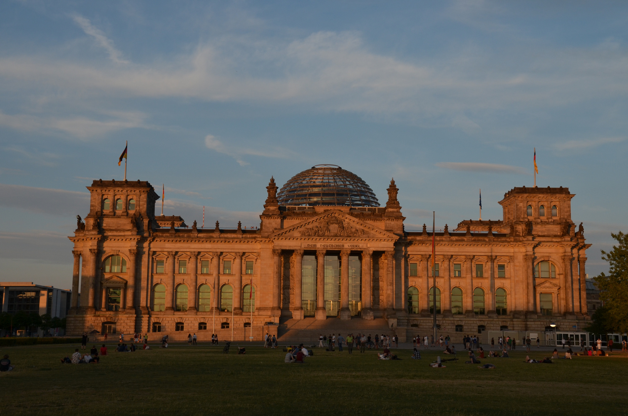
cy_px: 208
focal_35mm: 48
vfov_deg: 27.9
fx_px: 836
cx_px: 314
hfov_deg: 41.2
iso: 200
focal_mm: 32
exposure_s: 1/250
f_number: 11
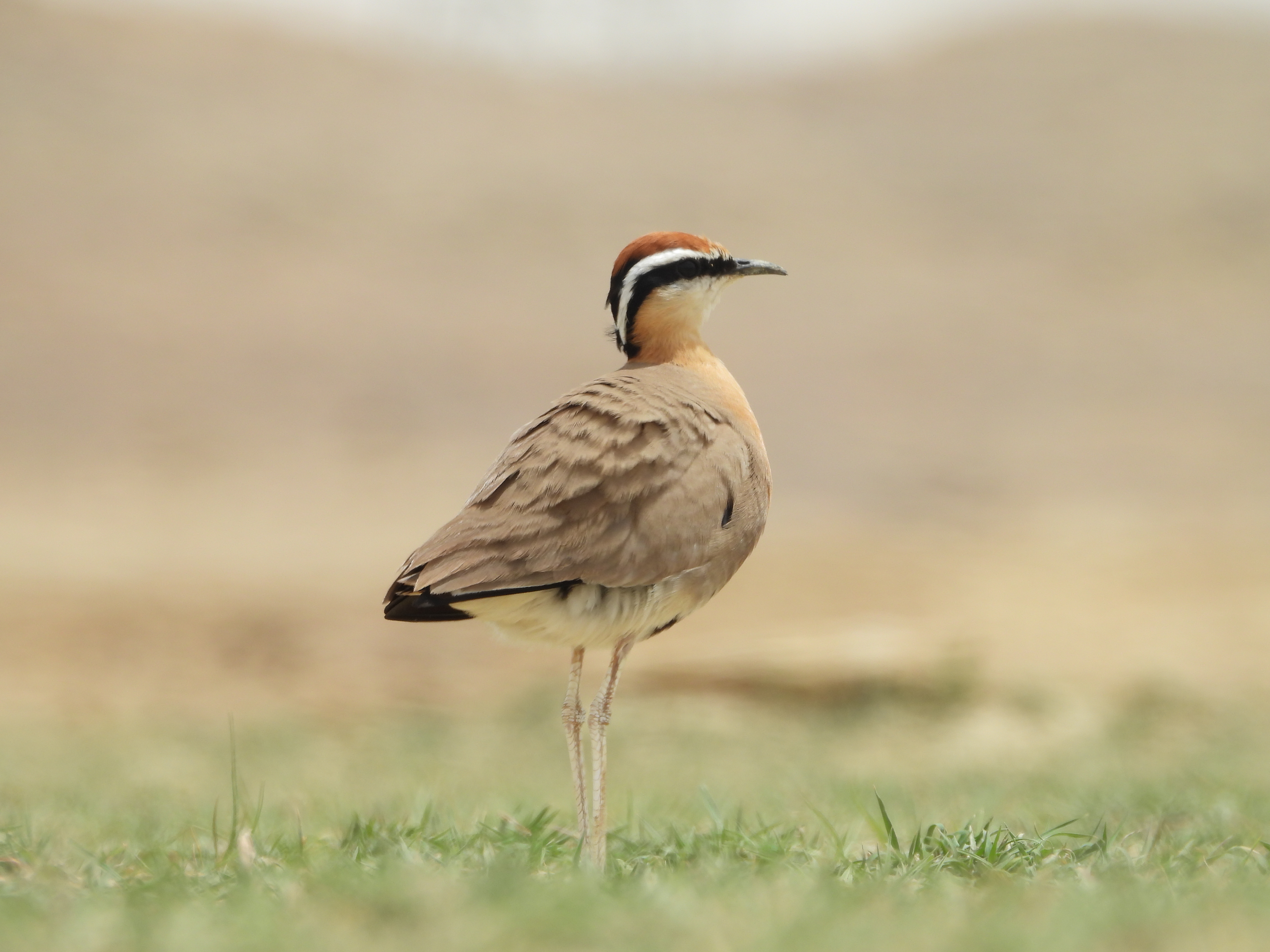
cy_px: 476
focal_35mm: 930
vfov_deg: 1.6
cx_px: 635
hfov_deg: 2.1
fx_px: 34120
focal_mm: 167
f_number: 5.6
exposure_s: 1/500
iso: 100
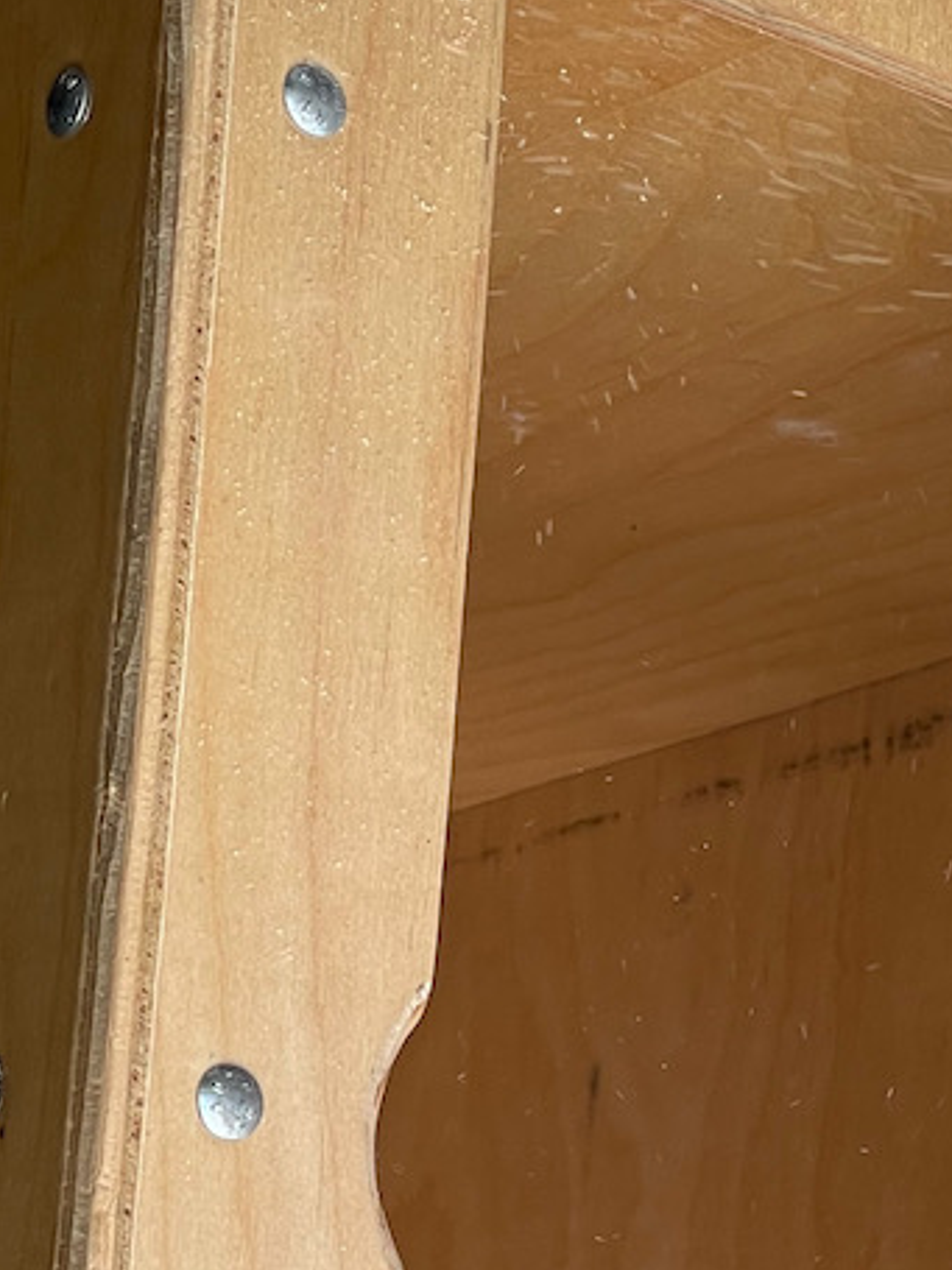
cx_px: 1284
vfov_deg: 10.9
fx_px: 6604
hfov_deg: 8.1
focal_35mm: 180
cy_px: 1317
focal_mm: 7.5
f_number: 2.2
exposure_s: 1/134
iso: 20
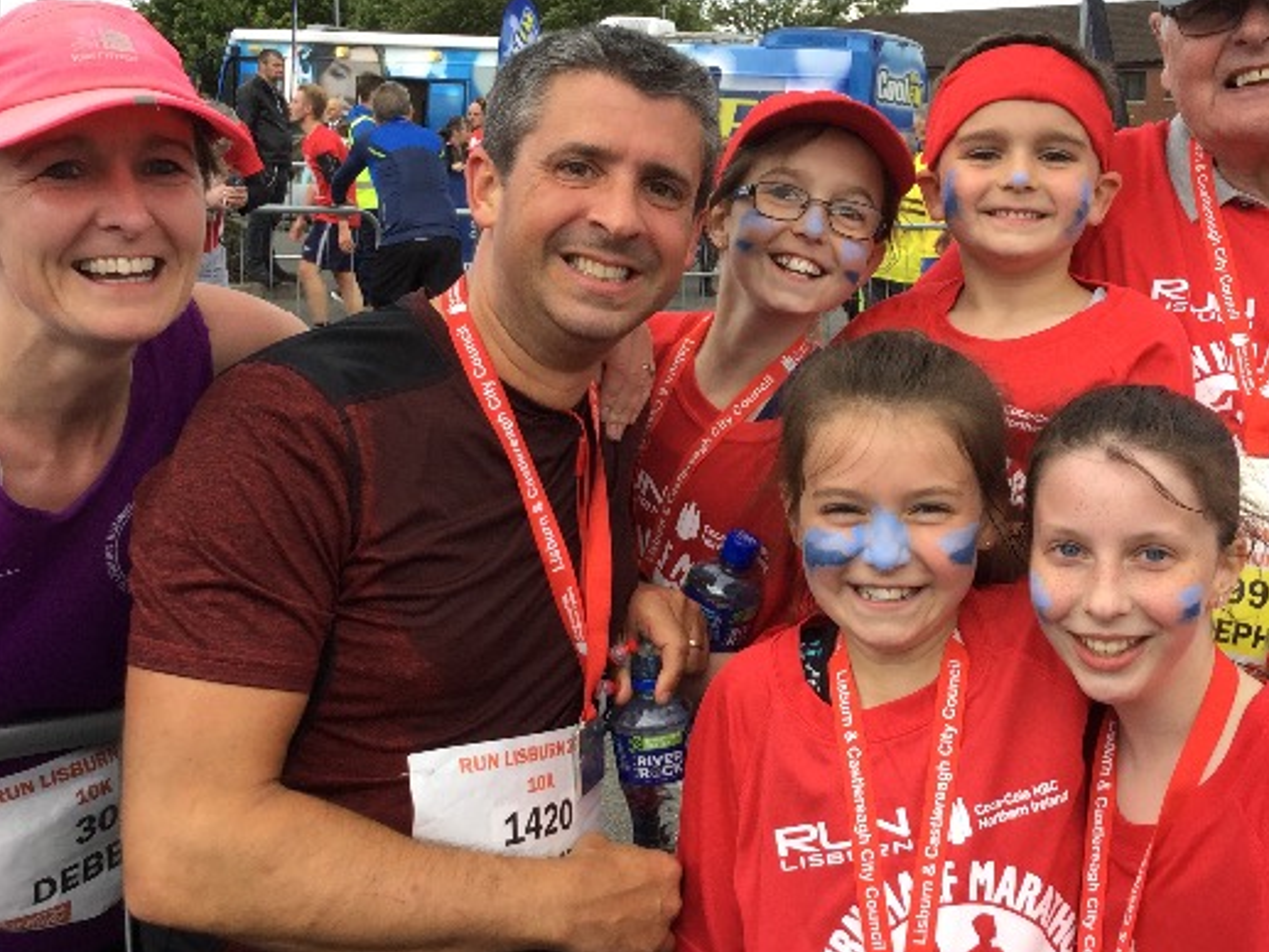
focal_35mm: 48
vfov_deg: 30.3
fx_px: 1760
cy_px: 434
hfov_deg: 39.4
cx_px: 778
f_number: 2.4
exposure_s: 1/100
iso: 25
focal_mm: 3.3
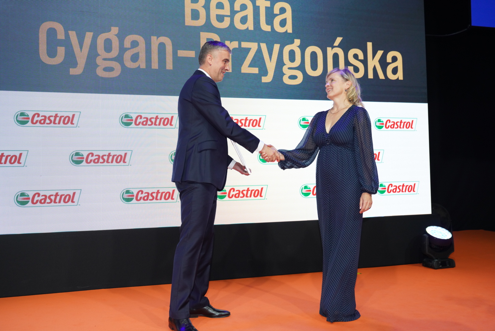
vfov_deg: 41.2
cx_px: 248
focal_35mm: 32
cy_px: 166
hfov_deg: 58.7
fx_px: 440
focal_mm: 32
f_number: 4
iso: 2000
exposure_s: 1/200
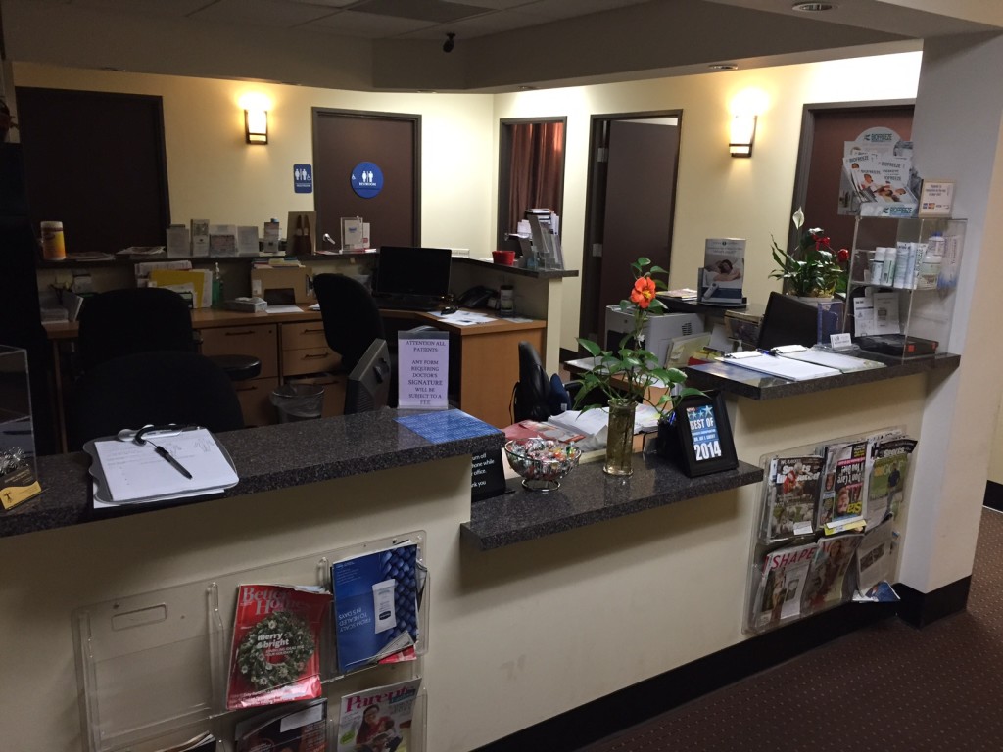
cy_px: 376
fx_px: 840
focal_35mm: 29
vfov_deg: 48.2
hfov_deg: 61.7
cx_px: 502
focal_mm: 4.15
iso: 160
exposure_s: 1/30
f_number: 2.2
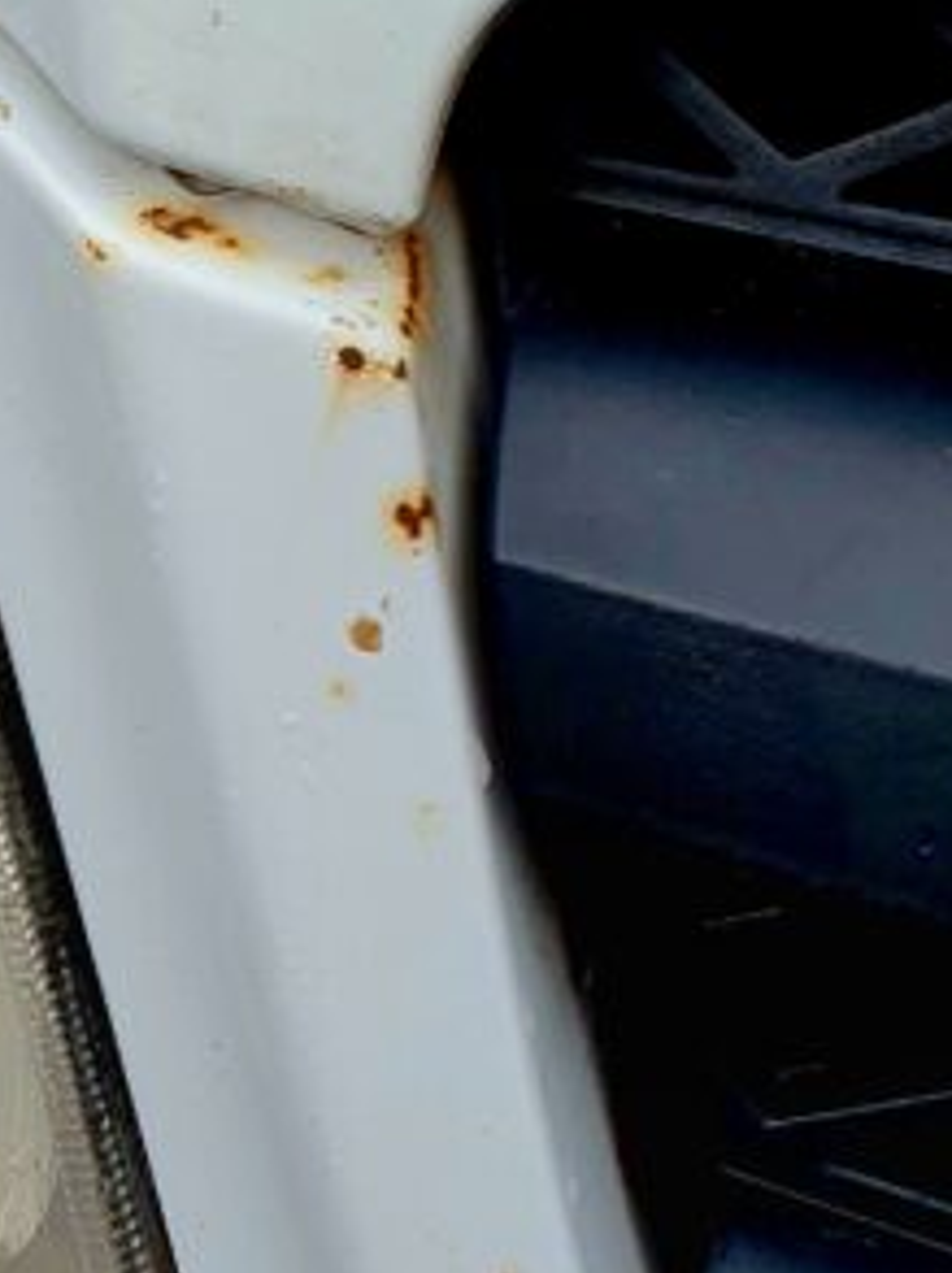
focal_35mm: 91
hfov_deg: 15.4
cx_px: -317
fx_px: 3344
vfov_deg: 21.5
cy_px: 795
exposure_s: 1/204
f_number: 2.4
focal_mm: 4.32
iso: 50
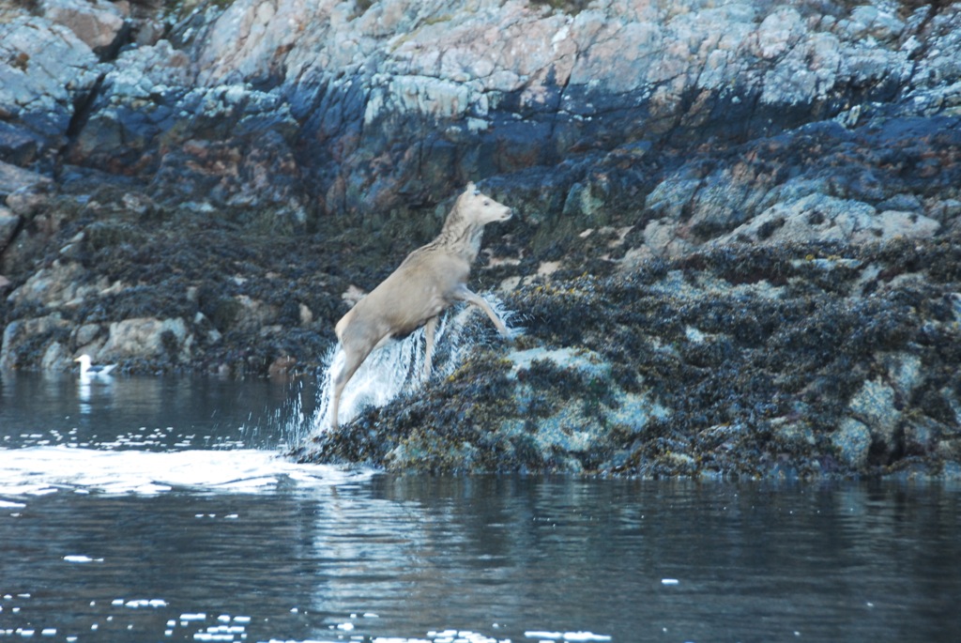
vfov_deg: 8.2
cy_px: 322
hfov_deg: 12.2
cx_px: 480
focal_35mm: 168
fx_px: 4489
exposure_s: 1/50
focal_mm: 112
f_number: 7.1
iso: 500
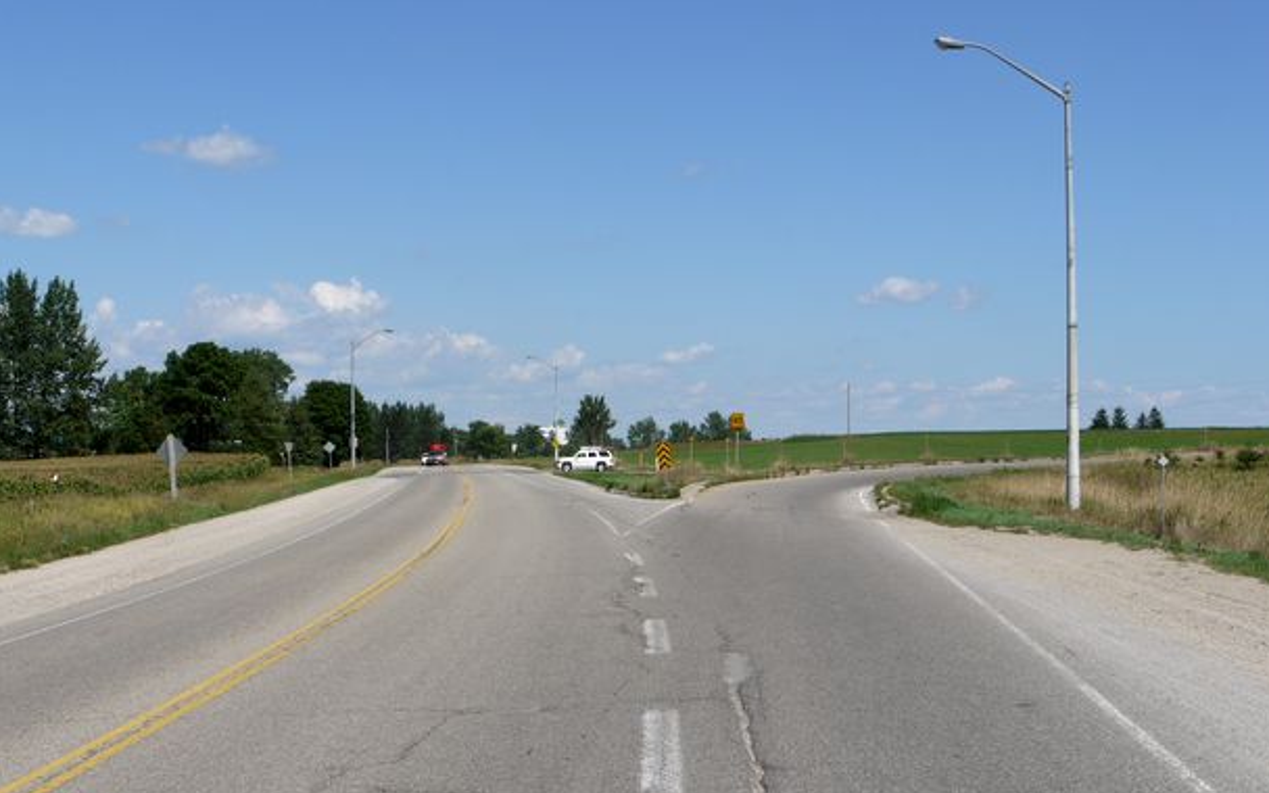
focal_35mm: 53
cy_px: 486
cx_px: 488
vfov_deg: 24.4
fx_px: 1833
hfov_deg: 38.0
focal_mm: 20
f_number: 10
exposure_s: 1/400
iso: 100
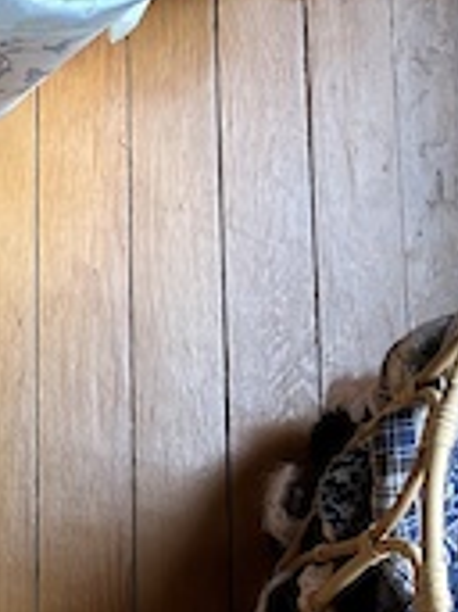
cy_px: 347
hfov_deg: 10.1
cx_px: -562
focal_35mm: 131
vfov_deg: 15.1
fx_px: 2314
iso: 25
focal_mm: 3.99
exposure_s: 1/111
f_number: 1.8
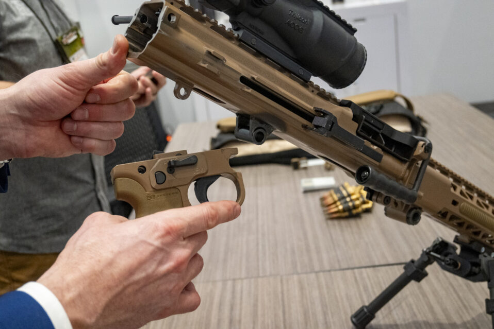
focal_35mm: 41
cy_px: 164
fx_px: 566
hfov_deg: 47.1
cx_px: 247
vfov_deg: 32.5
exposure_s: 1/125
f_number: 4.5
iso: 2800
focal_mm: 27.5
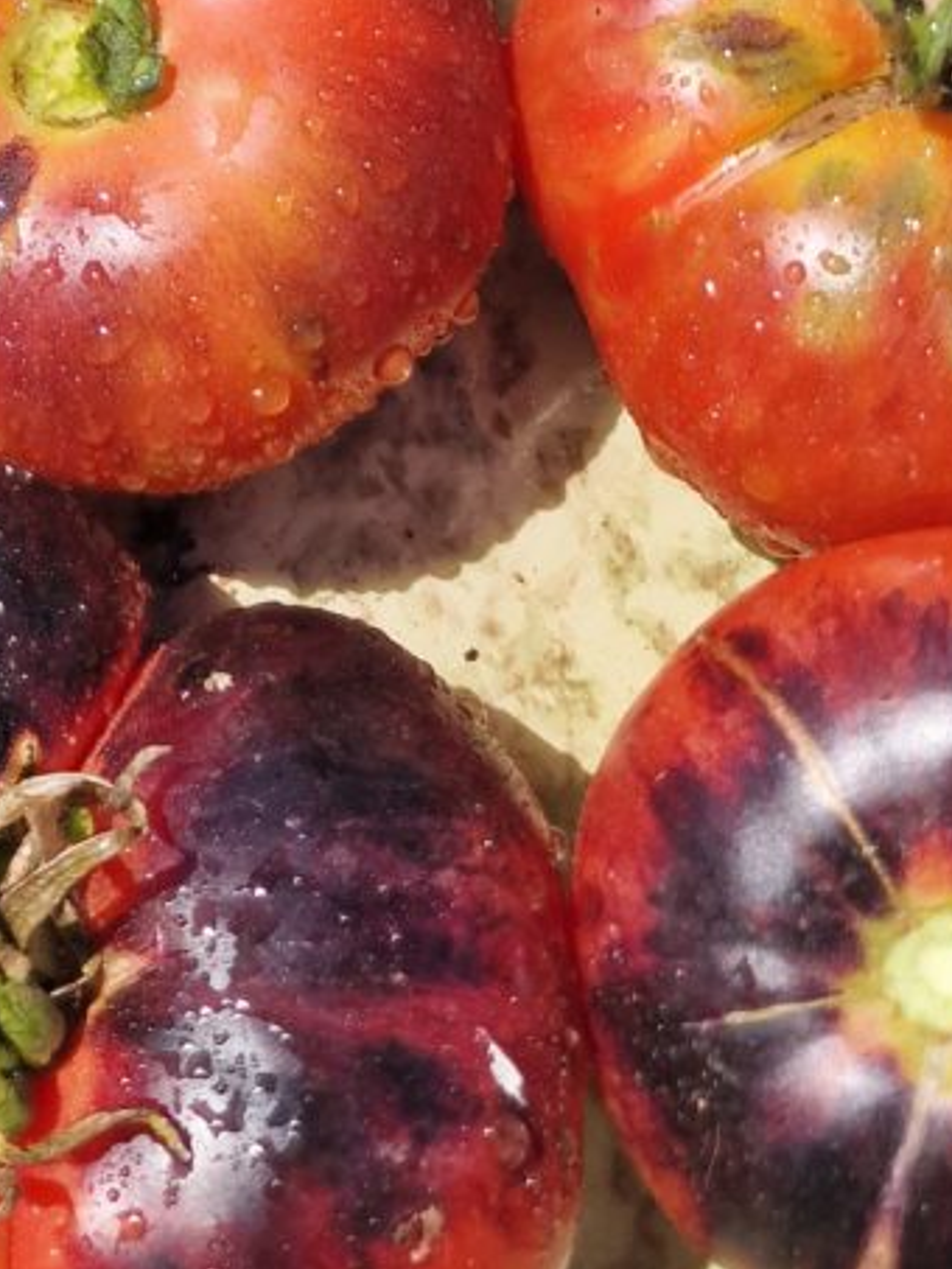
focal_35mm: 78
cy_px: -202
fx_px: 2859
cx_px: -84
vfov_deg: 23.2
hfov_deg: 18.2
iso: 50
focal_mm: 6.4
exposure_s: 1/1648
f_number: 1.8
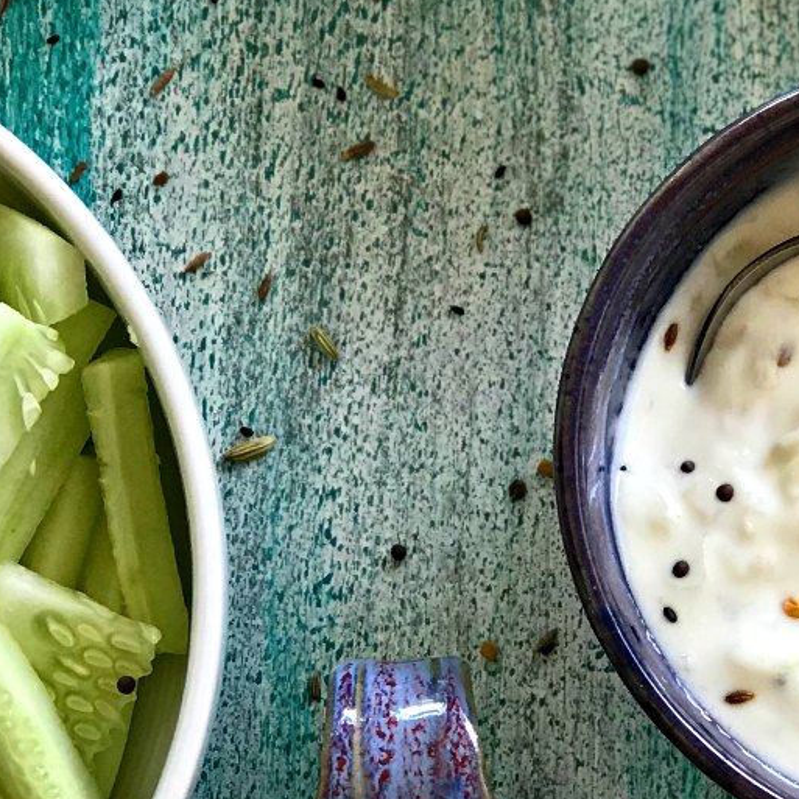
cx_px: 545
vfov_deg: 11.1
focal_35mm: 157
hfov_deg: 11.1
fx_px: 4100
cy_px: 565
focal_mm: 6.6
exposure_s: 1/50
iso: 40
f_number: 2.8
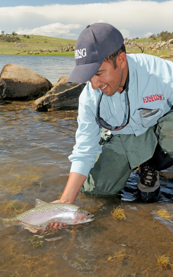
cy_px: 138
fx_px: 268
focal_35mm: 36
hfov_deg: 35.8
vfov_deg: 54.6
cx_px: 83
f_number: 11
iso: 200
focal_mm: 23
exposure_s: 1/100
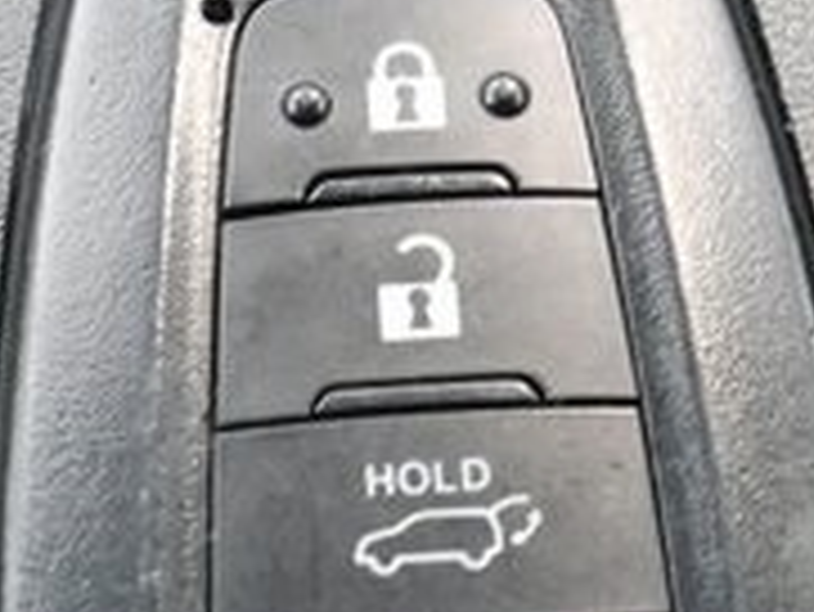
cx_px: 342
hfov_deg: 14.5
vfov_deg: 10.8
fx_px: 3200
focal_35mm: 136
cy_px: 680
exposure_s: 1/10
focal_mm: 12
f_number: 4
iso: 3200
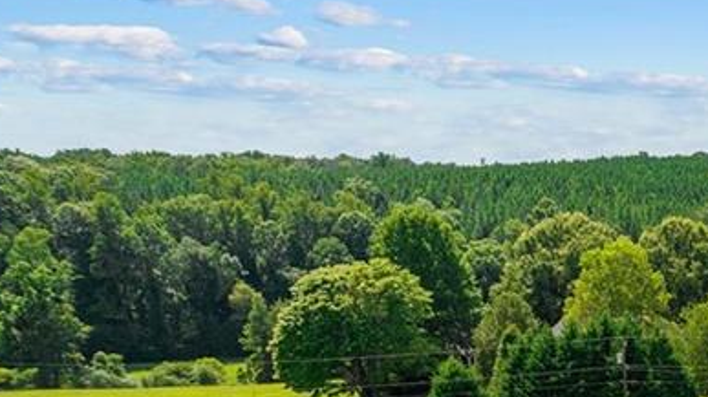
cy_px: 566
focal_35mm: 61
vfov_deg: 17.9
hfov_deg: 28.5
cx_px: 909
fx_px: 1144
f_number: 2.8
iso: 100
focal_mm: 8.38
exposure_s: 1/160
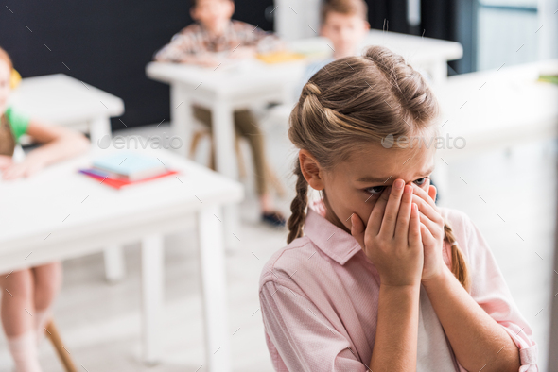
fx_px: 899
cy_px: 186
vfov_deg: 23.4
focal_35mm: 58
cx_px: 279
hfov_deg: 34.5
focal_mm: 58
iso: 200
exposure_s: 1/160
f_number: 3.5
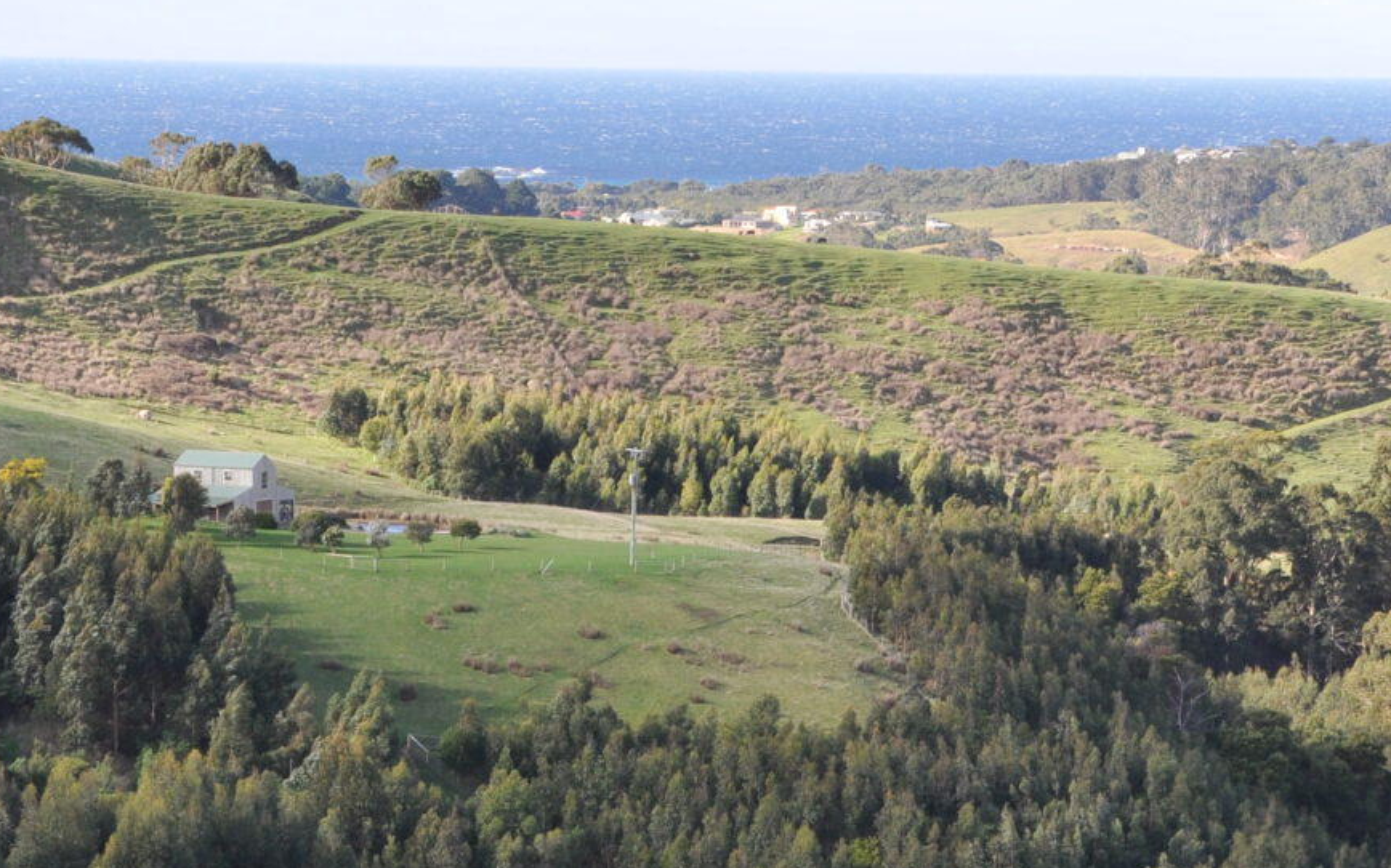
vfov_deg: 8.1
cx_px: 1034
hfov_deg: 12.9
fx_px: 6147
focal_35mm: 162
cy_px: 786
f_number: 8
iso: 200
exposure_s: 1/200
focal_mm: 45
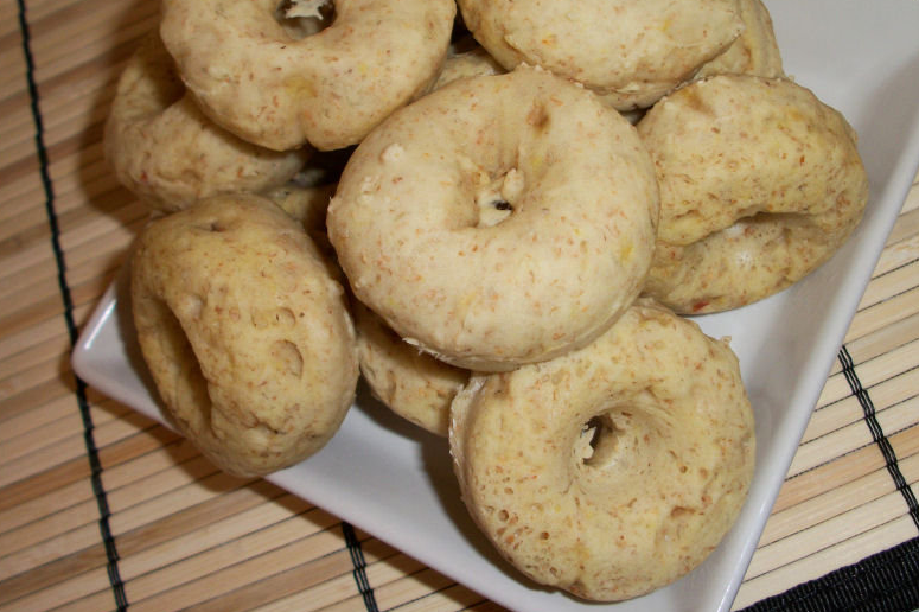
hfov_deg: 41.9
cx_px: 499
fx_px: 1199
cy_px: 247
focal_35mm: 47
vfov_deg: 28.6
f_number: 3.1
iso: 80
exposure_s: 1/30
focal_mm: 6.3
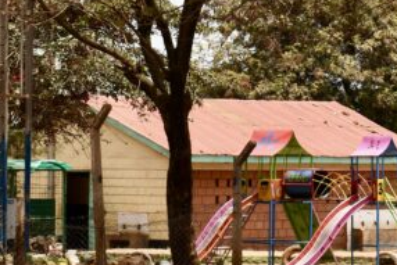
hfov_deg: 9.6
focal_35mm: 215
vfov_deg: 6.4
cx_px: 257
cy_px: 101
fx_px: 2372
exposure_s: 1/250
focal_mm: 40
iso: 100
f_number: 8
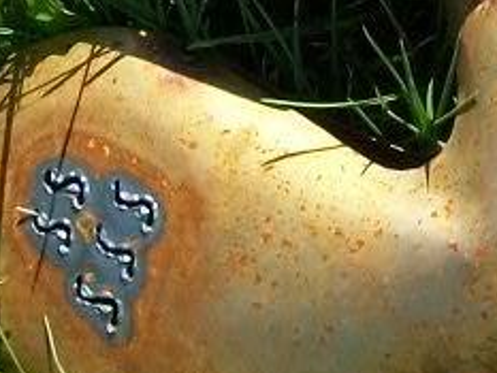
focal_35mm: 198
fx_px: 2844
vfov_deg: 7.2
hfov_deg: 9.9
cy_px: -379
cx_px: 480
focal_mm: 6
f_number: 4.8
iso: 80
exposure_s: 1/320
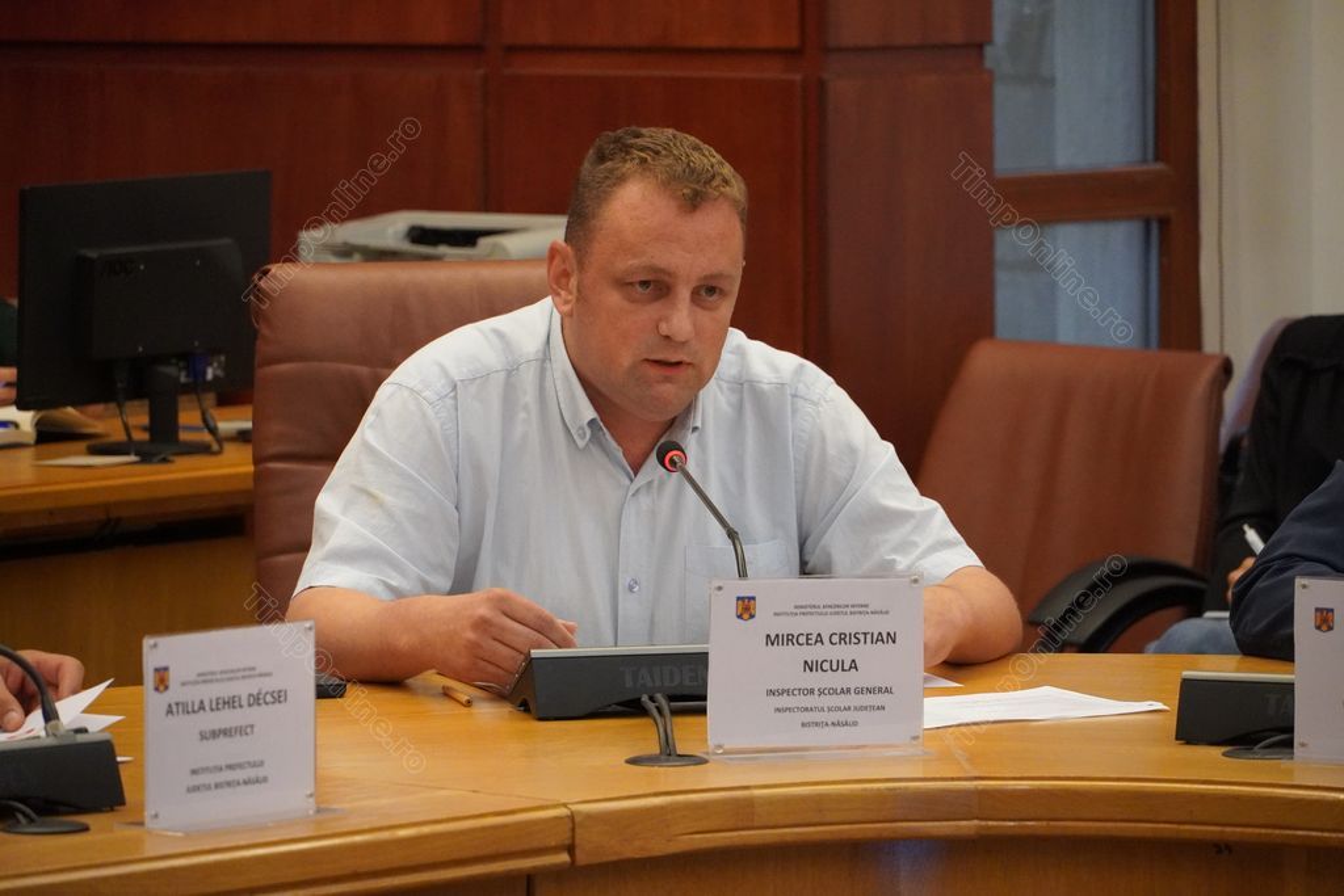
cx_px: 672
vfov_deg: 6.8
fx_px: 7561
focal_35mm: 202
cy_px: 448
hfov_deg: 10.2
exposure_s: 1/250
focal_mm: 135
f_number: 5.6
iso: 5000
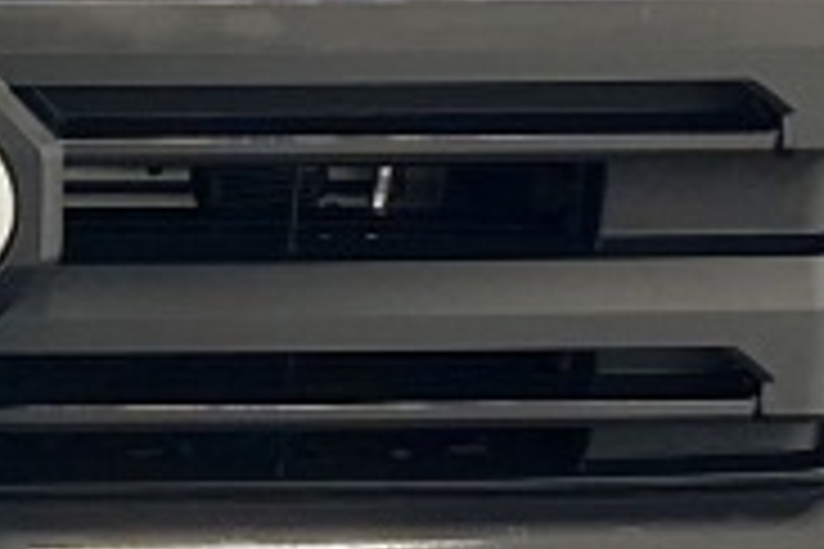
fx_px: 3204
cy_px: 225
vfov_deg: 9.8
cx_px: -162
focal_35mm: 140
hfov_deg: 14.2
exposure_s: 1/60
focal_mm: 6.86
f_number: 1.78
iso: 400
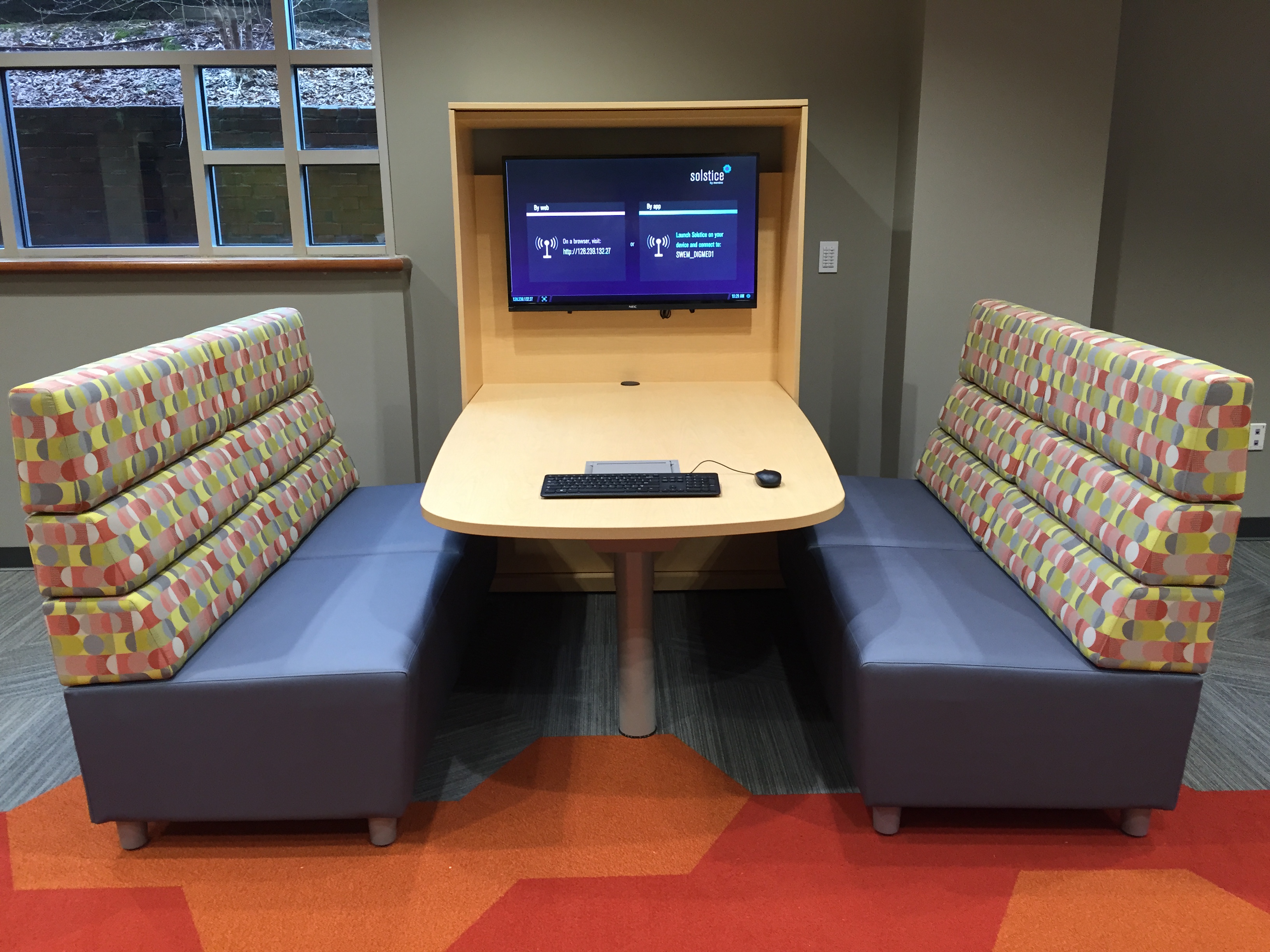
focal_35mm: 29
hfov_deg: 61.7
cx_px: 635
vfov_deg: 48.2
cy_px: 476
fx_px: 1064
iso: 100
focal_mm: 4.15
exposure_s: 1/30
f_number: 2.2
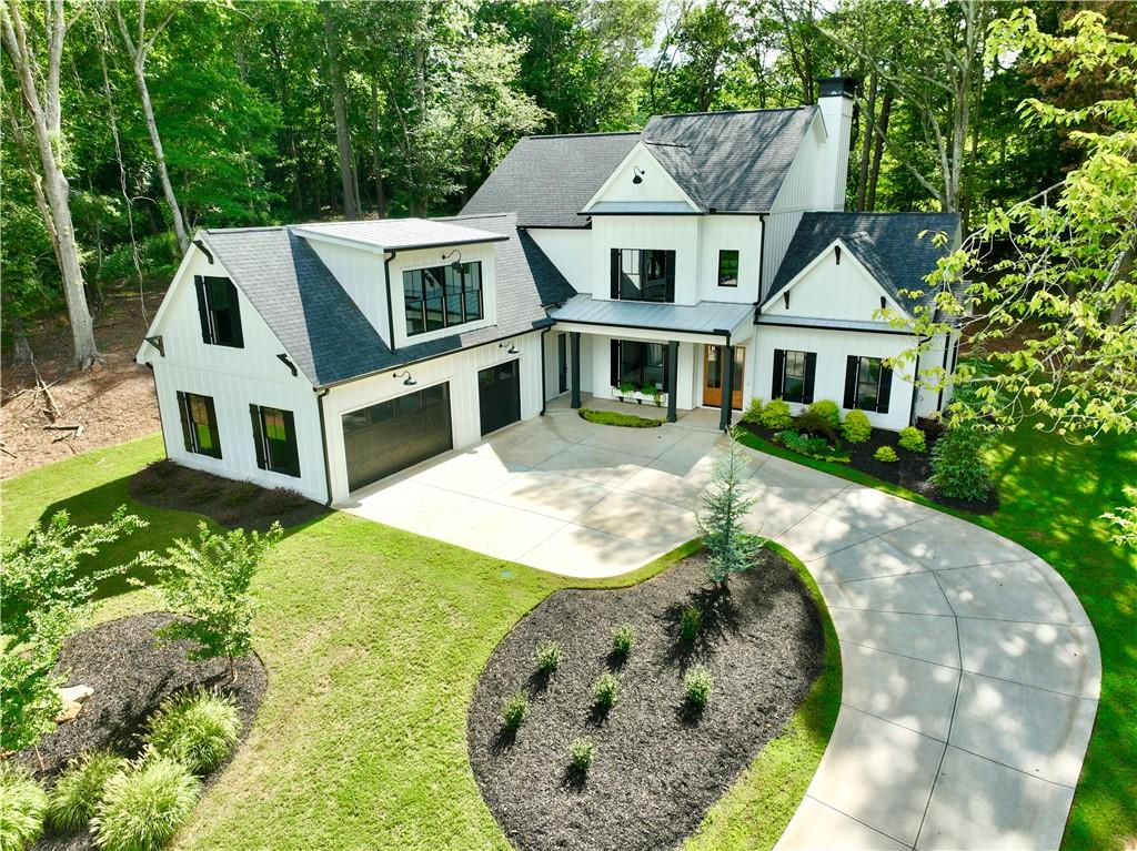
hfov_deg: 71.6
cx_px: 568
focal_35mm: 24
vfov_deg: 56.8
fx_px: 788
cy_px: 426
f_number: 2.8
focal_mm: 12.29
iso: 200
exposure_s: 1/1000
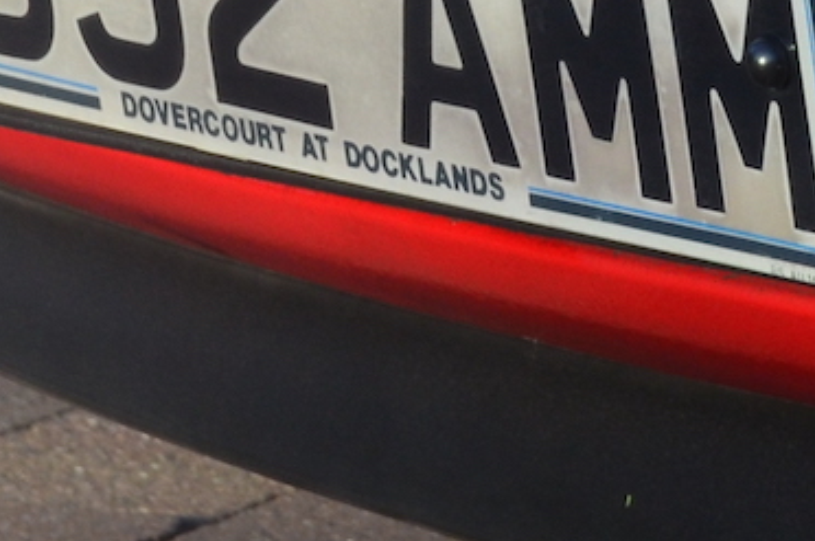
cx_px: 802
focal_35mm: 532
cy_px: -494
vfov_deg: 2.6
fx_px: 12028
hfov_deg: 3.9
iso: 400
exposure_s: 1/200
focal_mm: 66
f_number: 9
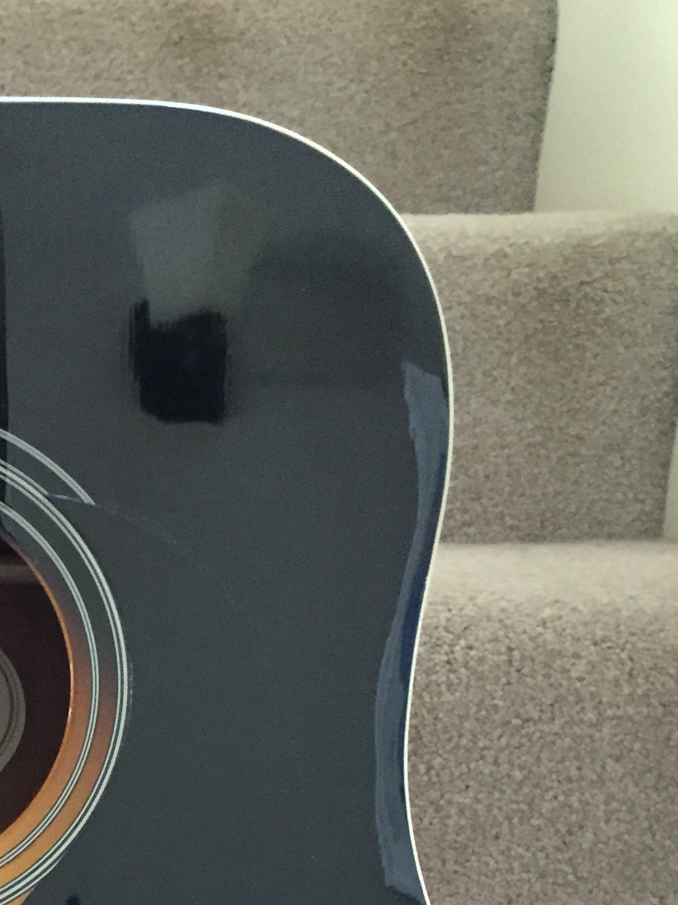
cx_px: -77
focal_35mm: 68
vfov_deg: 26.1
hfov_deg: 20.5
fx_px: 1776
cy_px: 1030
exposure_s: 1/15
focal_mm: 4.15
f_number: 2.2
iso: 500
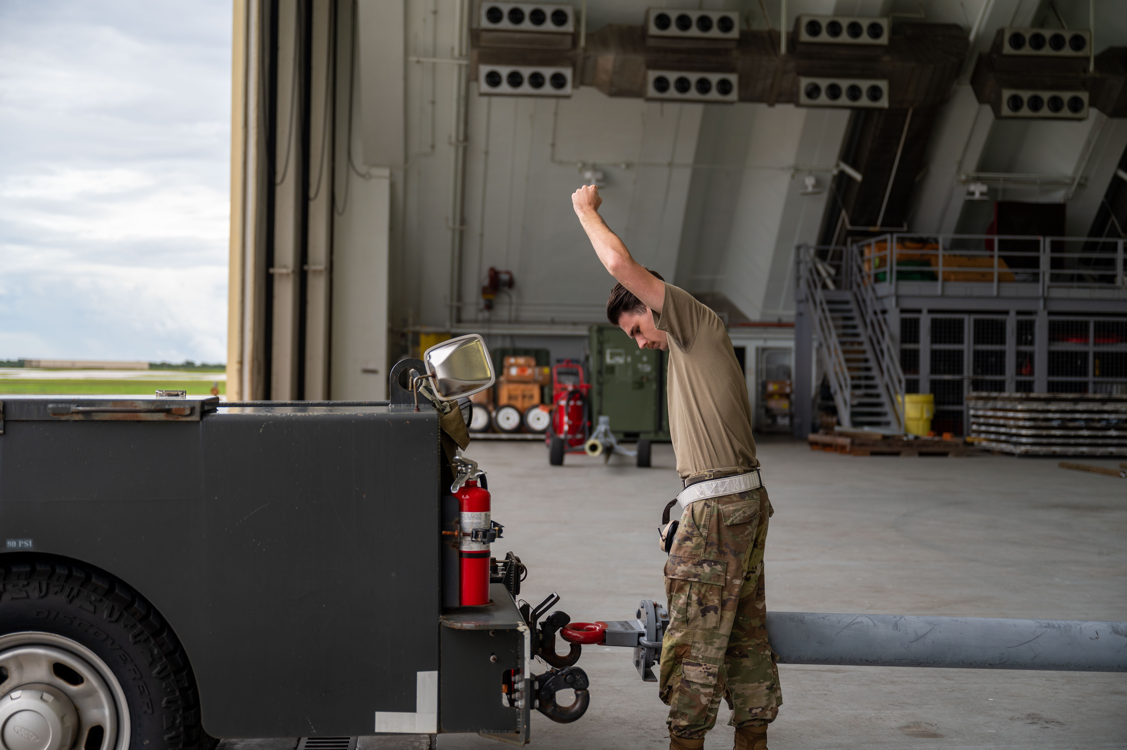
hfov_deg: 41.9
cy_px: 375
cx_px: 564
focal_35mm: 47
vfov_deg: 28.6
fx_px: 1470
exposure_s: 1/250
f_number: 2.8
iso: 100
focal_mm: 47
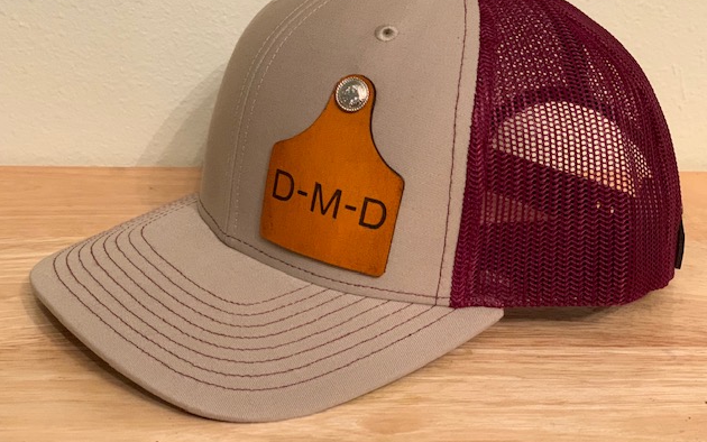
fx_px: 1079
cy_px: 181
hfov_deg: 36.3
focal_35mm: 56
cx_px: 357
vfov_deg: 23.1
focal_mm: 6
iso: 400
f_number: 2.4
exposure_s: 1/40
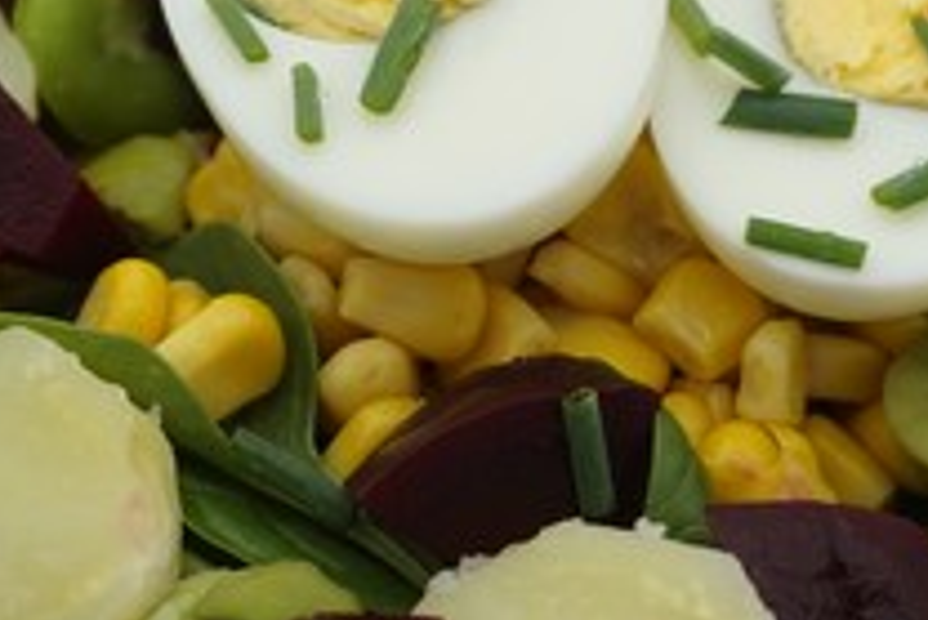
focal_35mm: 97
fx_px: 2507
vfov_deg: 14.1
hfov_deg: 20.9
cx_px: 571
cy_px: 377
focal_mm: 27
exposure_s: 1/200
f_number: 5.6
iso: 100
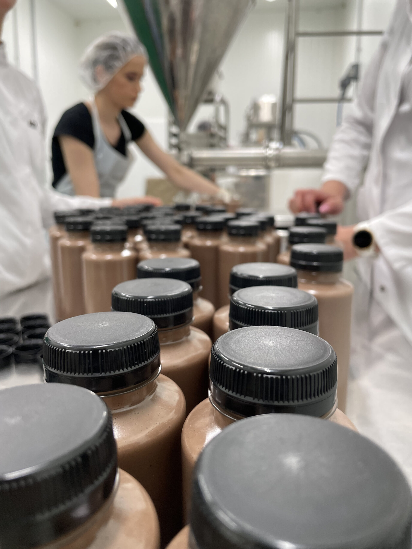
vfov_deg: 67.3
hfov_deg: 53.1
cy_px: 274
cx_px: 206
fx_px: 413
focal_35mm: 26
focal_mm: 4.2
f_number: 1.6
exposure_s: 1/100
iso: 100
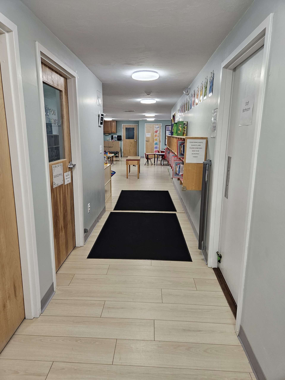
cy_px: 190
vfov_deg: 73.9
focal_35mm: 23
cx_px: 142
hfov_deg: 58.9
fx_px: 252
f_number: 1.8
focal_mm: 5.4
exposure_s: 1/120
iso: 200
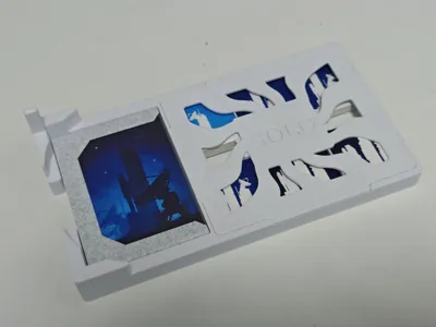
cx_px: 218
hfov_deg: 38.9
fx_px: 617
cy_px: 164
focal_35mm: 49
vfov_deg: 29.7
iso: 250
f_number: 1.6
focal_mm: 6.55
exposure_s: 1/100
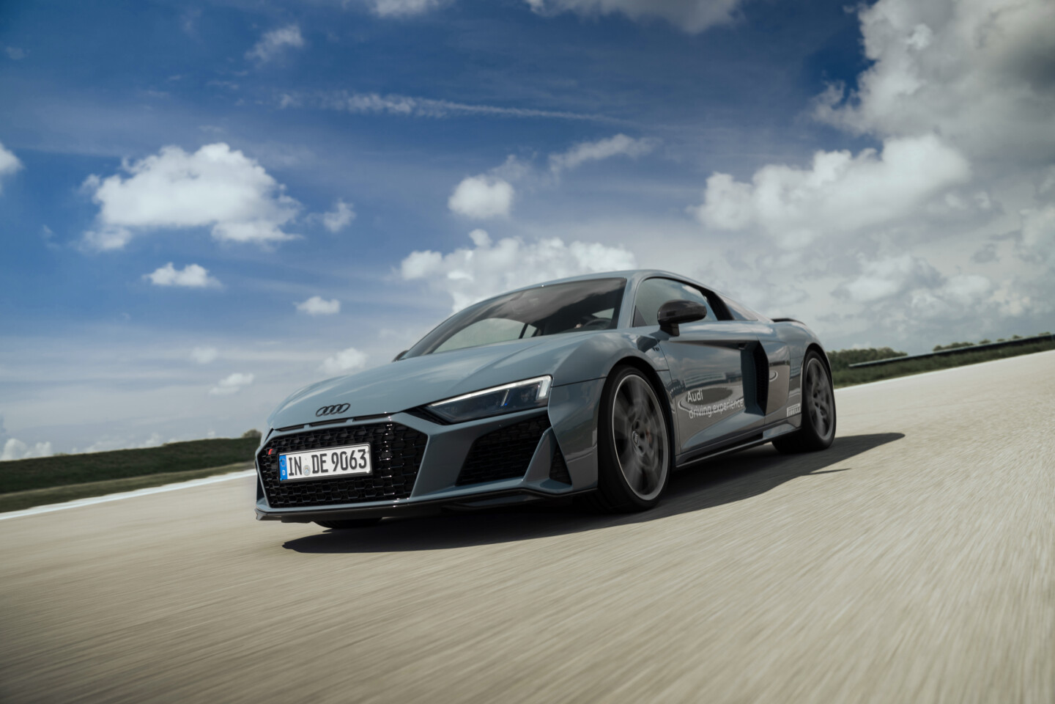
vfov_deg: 37.9
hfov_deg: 54.4
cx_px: 528
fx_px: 1026
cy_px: 352
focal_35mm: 35
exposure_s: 1/80
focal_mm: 35
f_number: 2.8
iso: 50
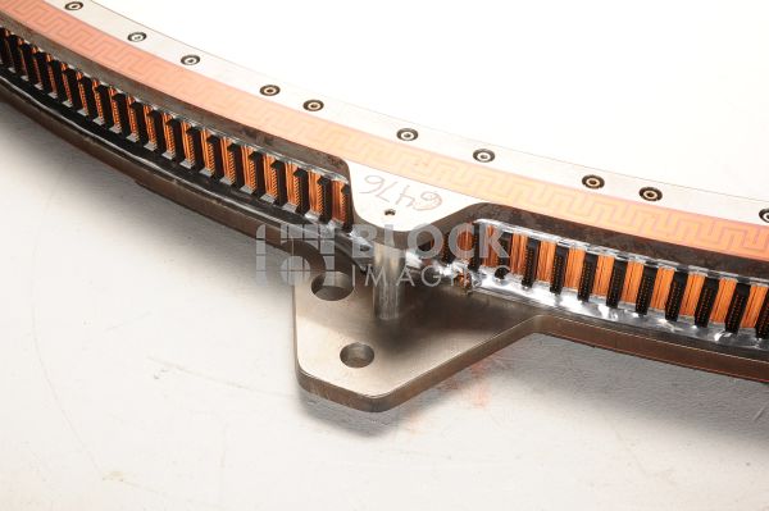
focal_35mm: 50
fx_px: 1067
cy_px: 256
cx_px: 384
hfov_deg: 39.6
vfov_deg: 26.9
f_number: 13
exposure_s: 1/160
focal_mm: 50
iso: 320
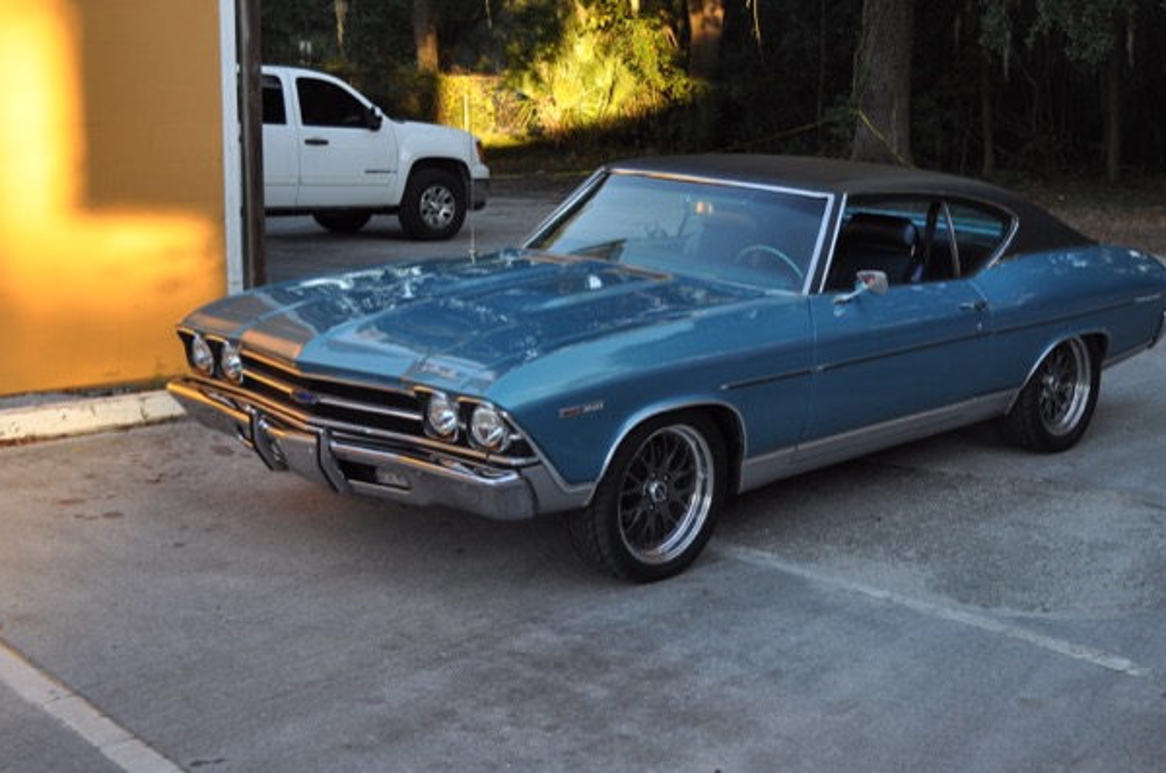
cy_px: 314
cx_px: 694
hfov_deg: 38.1
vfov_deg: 25.9
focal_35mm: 52
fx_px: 1682
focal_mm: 26
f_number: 5.6
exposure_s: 1/125
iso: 280
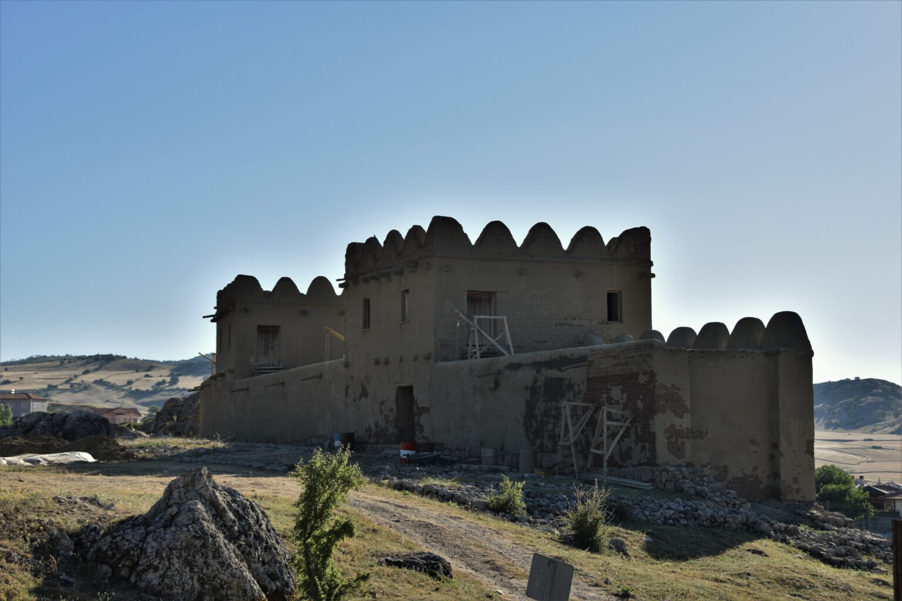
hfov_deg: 33.4
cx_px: 451
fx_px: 1503
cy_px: 300
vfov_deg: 22.6
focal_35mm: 60
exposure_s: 1/250
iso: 100
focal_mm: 40
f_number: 8
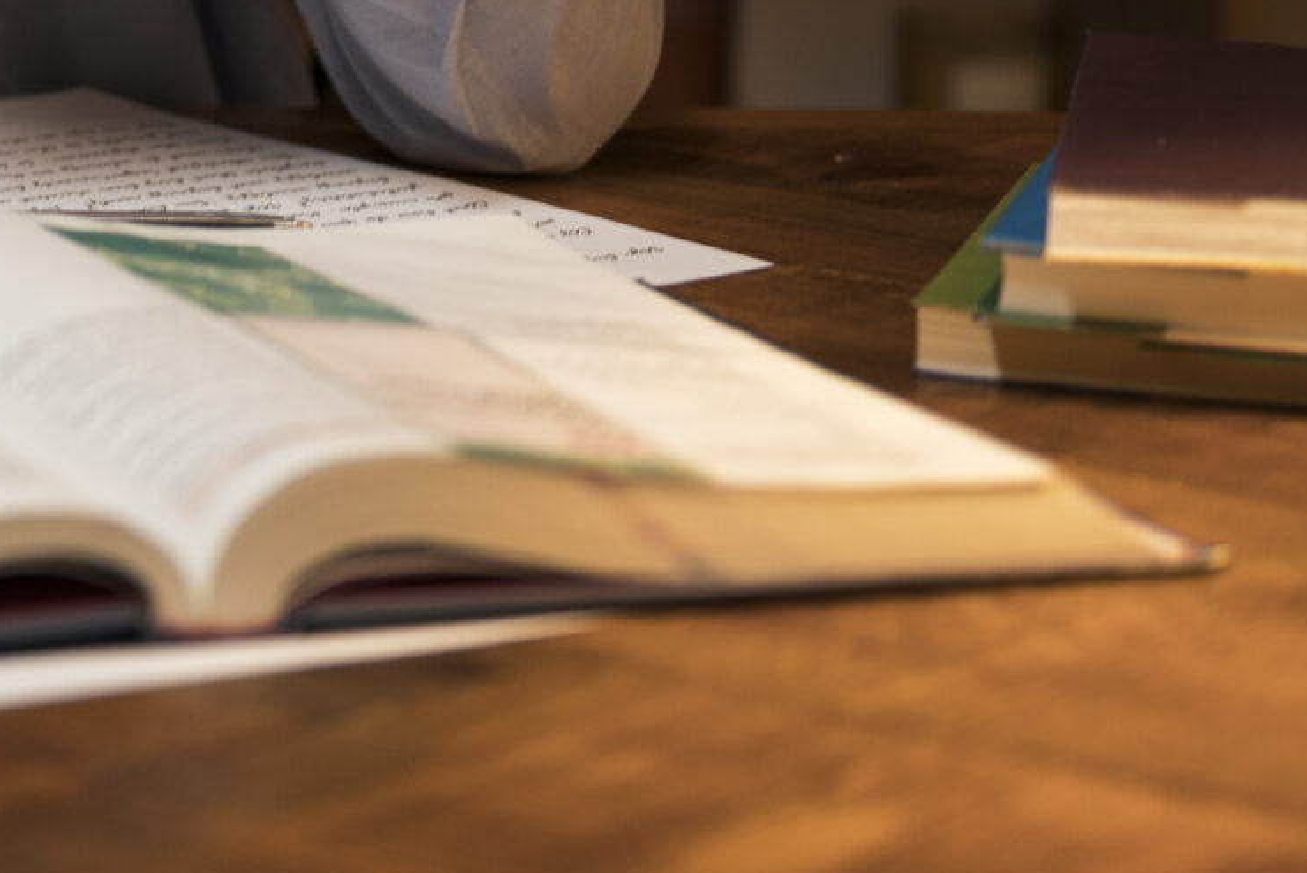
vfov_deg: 7.7
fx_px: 6283
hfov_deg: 11.5
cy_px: -602
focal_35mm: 173
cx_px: -419
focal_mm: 50
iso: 250
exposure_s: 1/80
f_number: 2
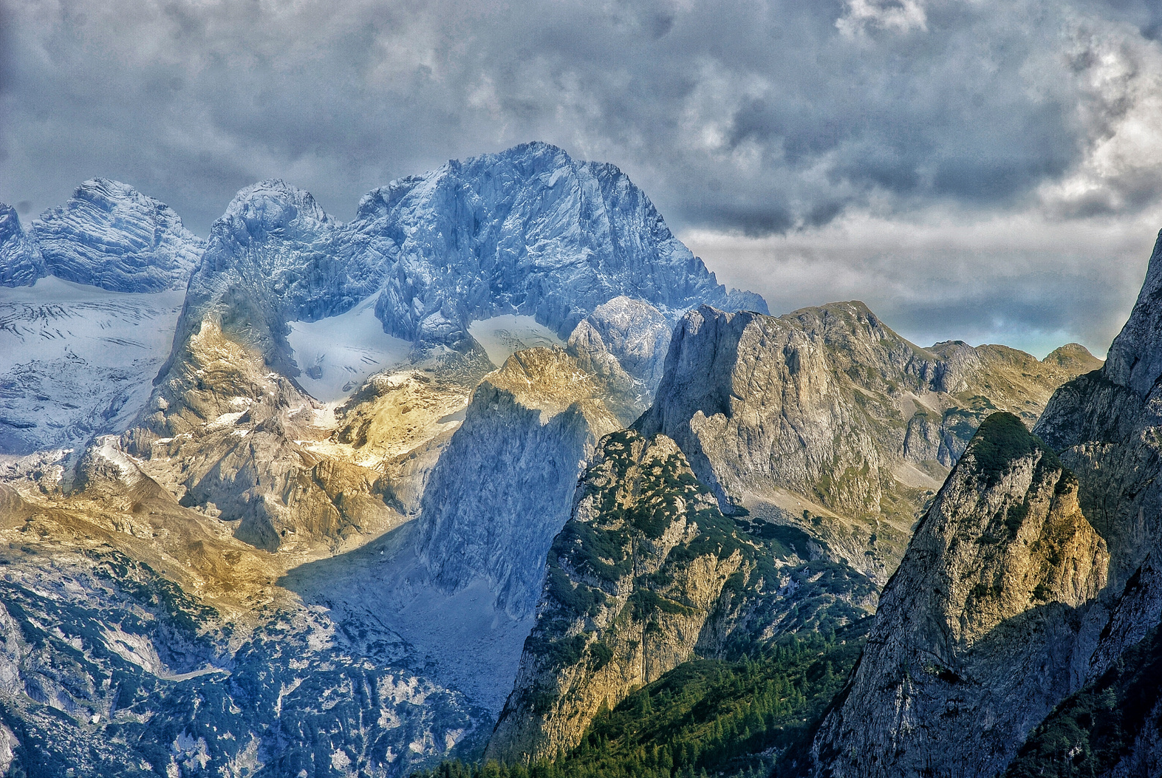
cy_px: 391
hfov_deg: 12.7
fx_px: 5220
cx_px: 593
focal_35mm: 162
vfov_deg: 8.5
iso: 100
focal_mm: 105
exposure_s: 1/250
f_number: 10
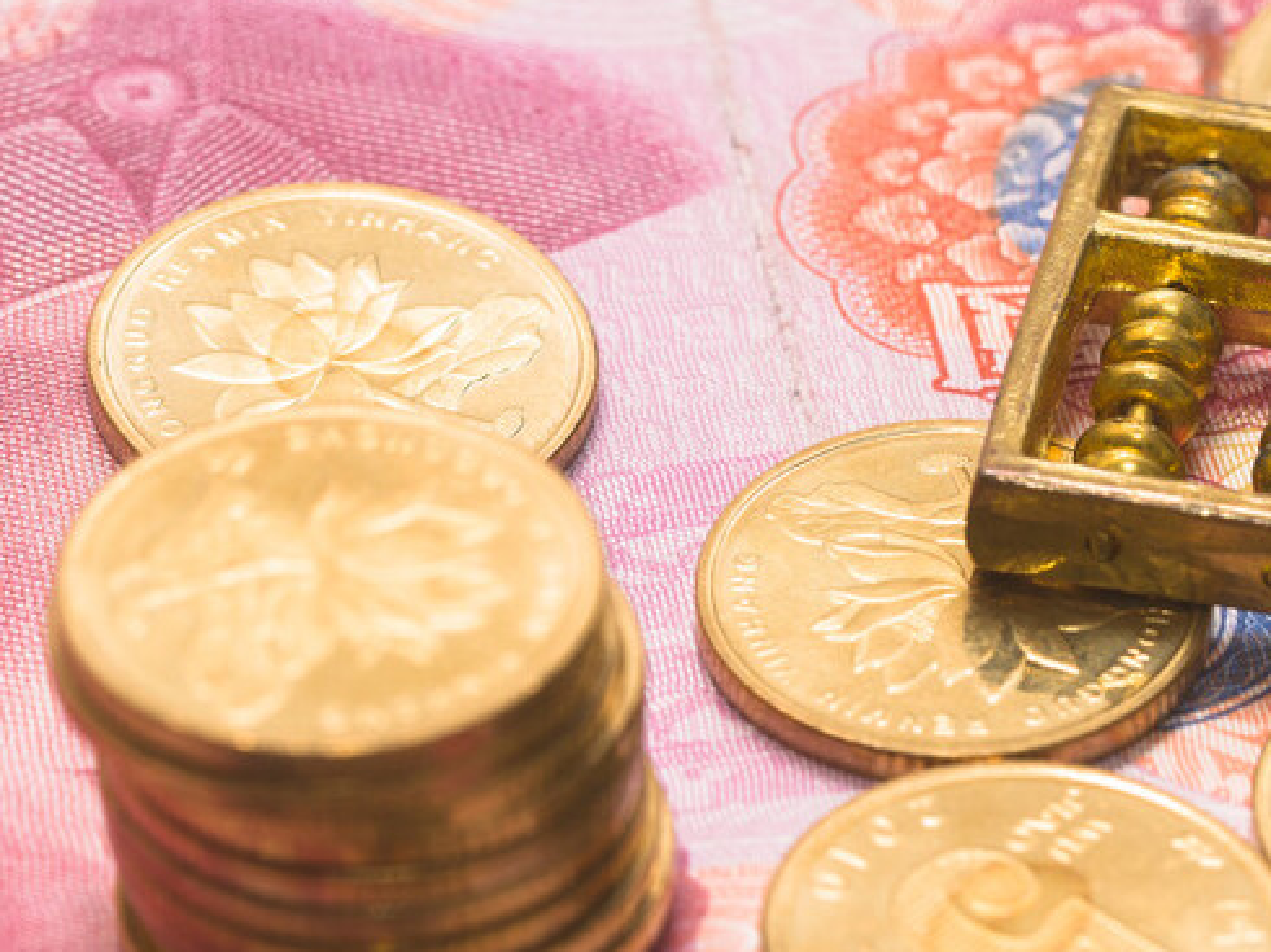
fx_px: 7780
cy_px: 419
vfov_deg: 7.0
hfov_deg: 9.3
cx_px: 1224
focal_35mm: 212
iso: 250
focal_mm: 90
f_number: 11
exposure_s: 1/160
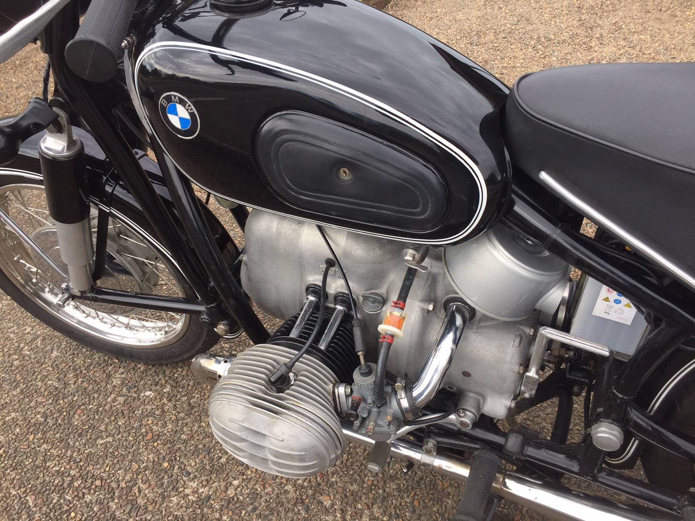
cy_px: 260
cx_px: 348
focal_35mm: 29
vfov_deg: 48.2
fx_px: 582
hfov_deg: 61.7
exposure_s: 1/403
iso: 32
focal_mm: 4.15
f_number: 2.2
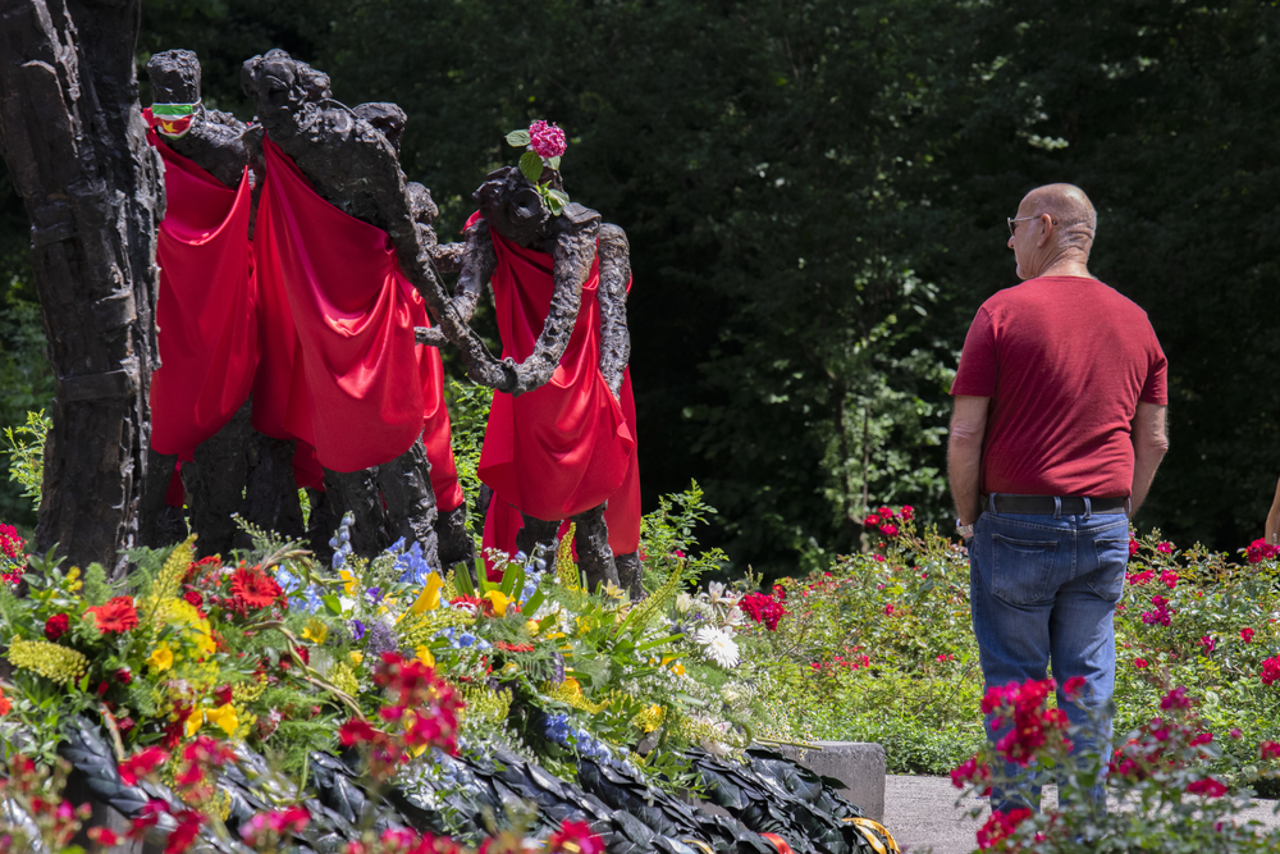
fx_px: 10667
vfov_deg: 4.6
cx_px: 640
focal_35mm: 300
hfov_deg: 6.9
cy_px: 427
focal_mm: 200
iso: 720
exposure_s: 1/320
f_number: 8
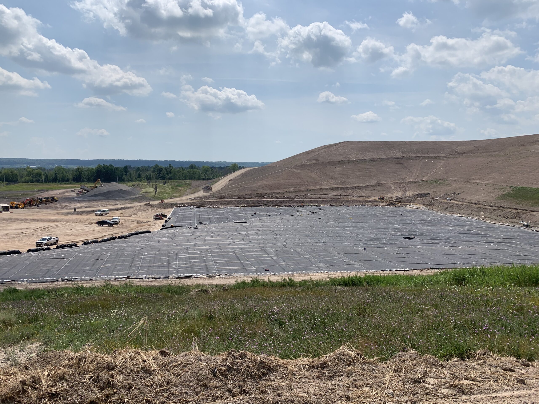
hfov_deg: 67.3
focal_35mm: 26
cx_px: 270
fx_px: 405
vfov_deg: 53.1
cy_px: 202
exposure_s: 1/4902
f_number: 1.8
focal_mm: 4.25
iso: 25
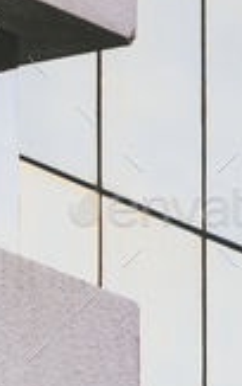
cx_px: -187
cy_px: 901
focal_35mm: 1191
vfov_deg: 1.8
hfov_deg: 1.1
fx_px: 12557
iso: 200
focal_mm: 143.9
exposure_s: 1/160
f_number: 6.4
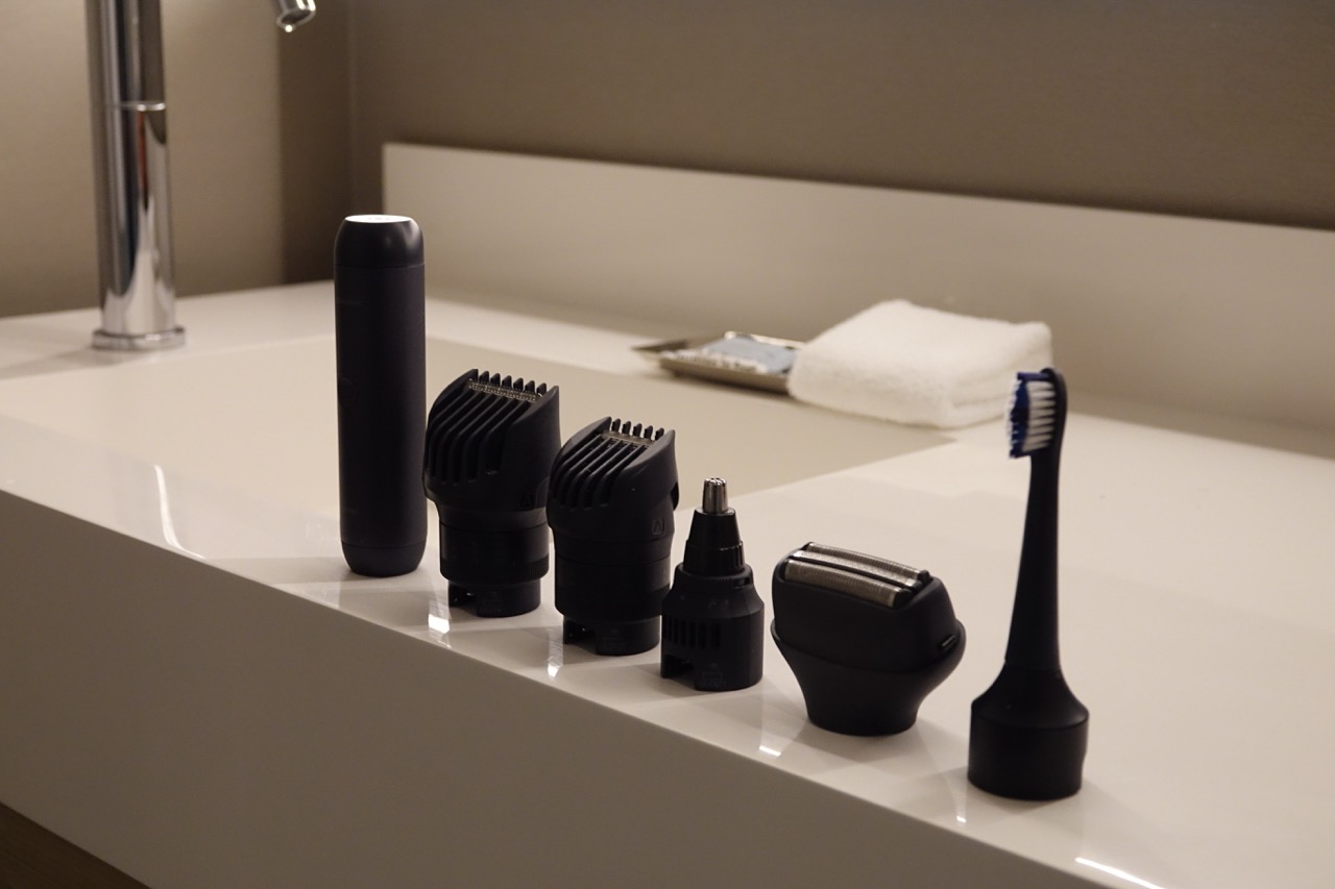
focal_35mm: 50
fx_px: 1854
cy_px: 444
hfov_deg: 39.6
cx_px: 668
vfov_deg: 27.0
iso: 800
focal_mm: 18.21
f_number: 3.2
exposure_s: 1/25
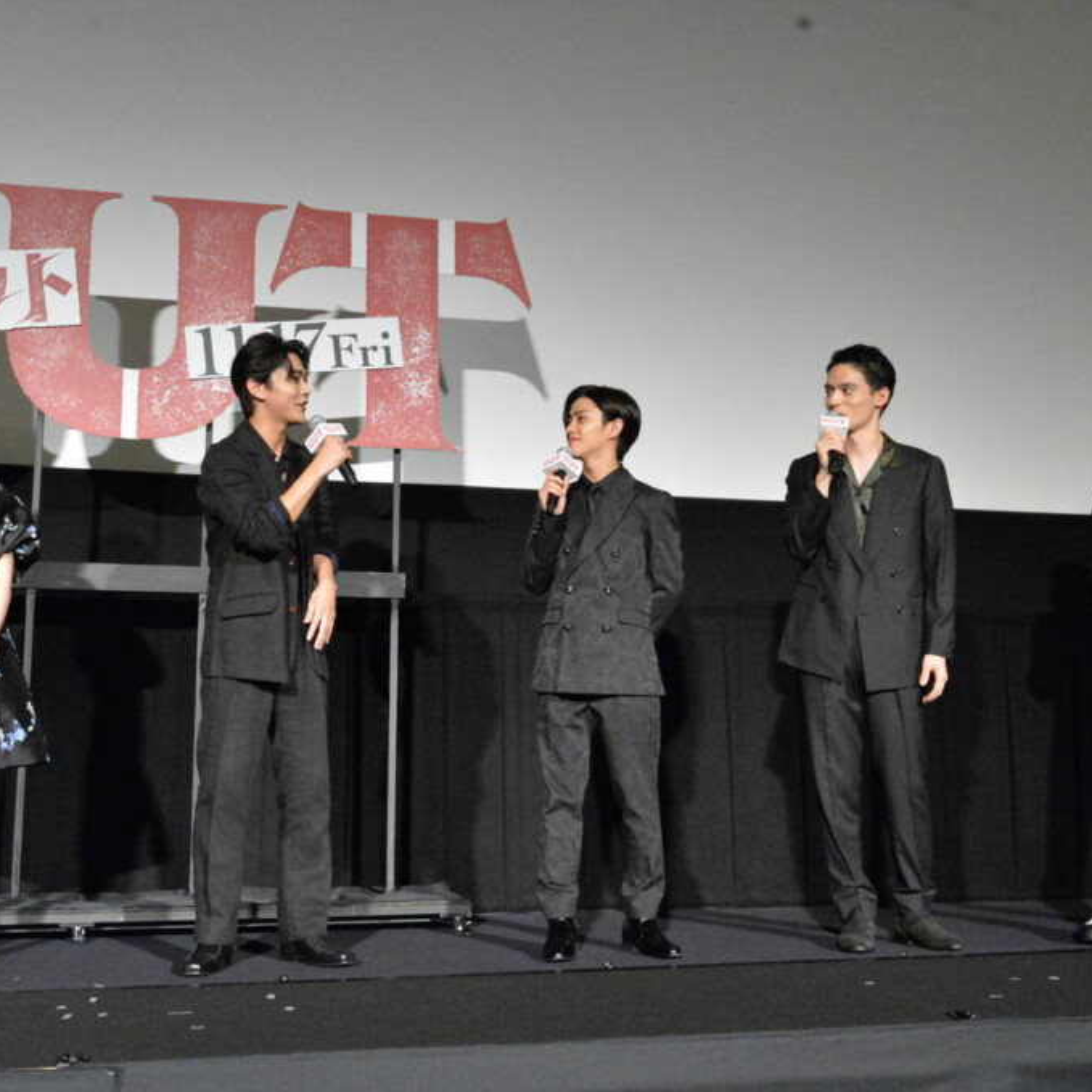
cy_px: 546
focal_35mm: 41
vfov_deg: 40.9
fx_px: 1463
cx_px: 532
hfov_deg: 40.9
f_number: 8
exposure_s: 1/250
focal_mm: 32
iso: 12800
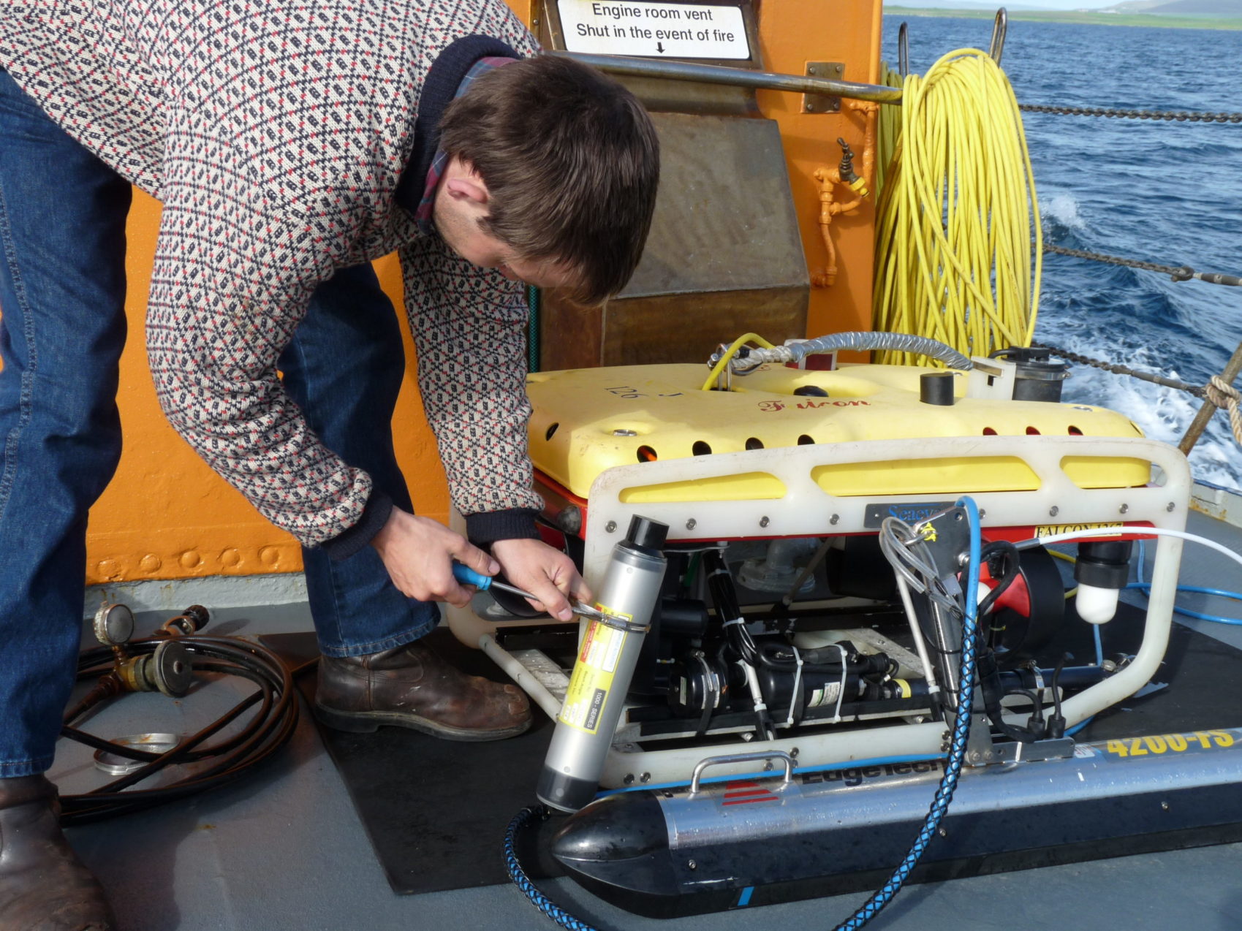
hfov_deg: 43.9
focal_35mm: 43
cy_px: 466
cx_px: 621
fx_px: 1543
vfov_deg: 33.6
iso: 100
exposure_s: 1/320
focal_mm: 7.6
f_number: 5.6
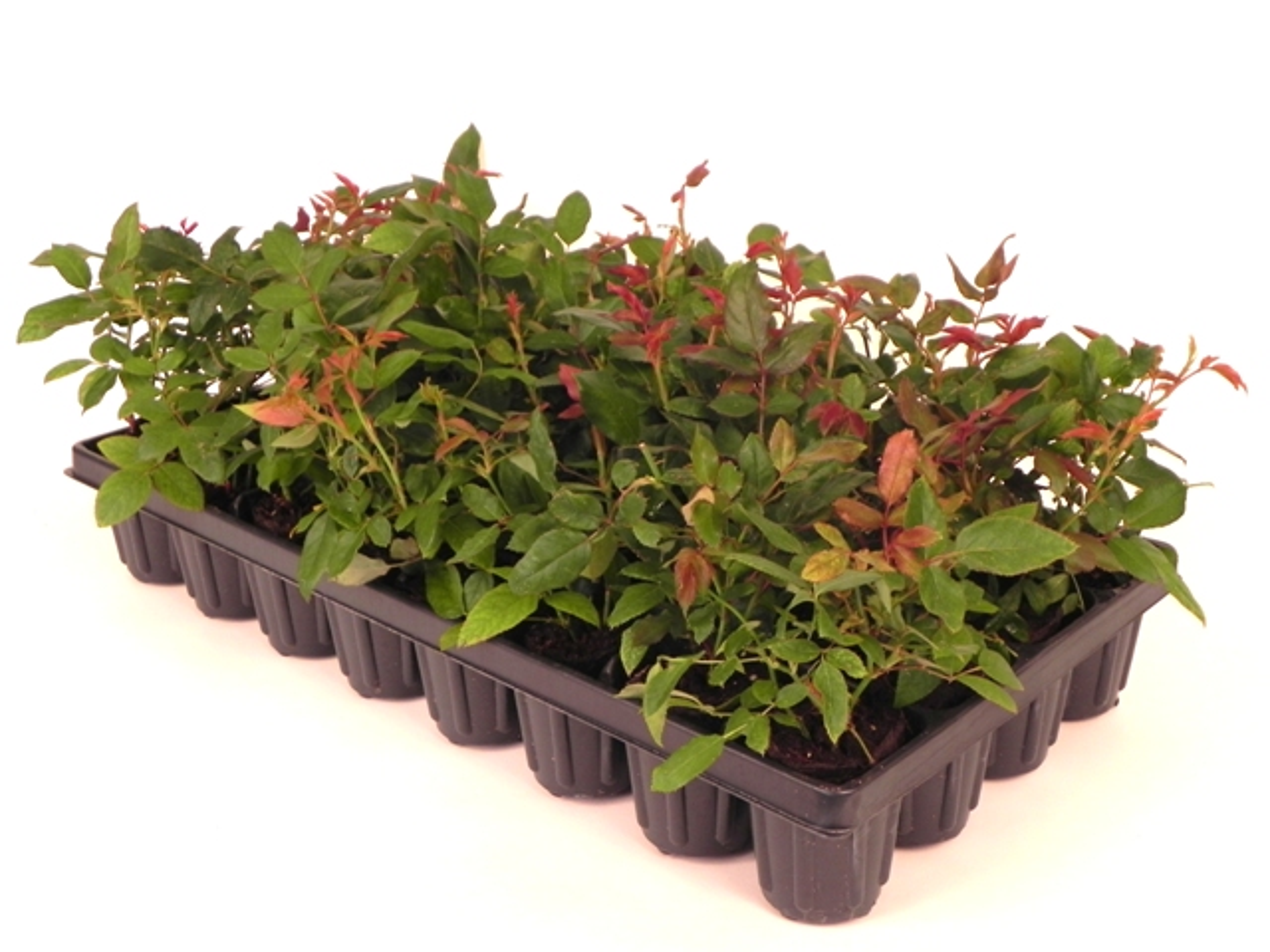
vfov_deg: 31.5
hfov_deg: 41.2
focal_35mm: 46
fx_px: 1688
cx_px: 635
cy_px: 476
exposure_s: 1/42.8
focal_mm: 8.2
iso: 160
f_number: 3.2
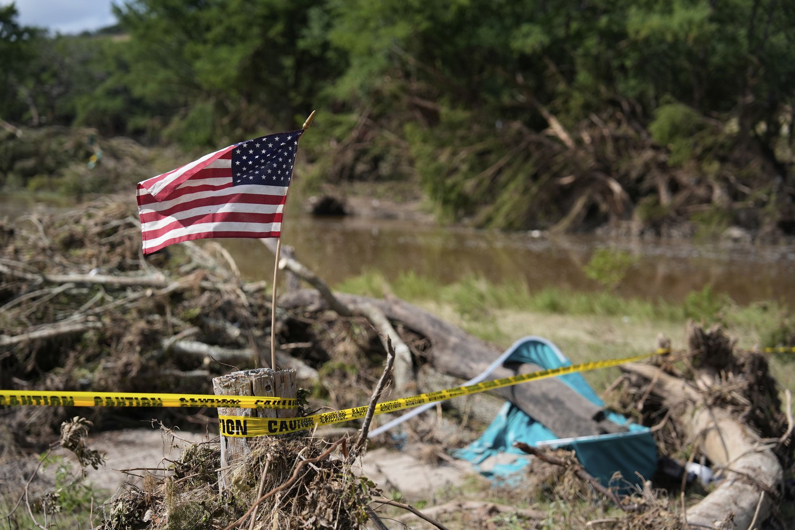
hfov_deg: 36.2
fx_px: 1214
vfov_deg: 24.6
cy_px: 265
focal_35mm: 55
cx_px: 398
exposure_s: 1/8000
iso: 400
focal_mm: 55
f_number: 2.8
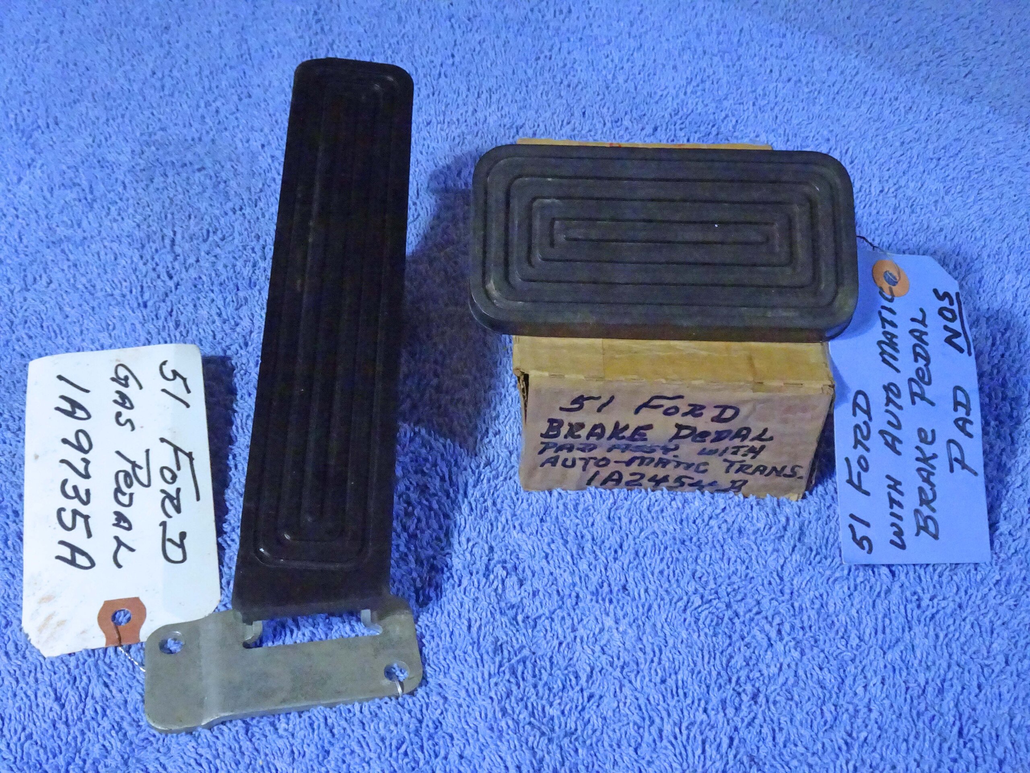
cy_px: 386
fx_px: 1220
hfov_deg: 45.8
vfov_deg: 35.1
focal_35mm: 41
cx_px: 515
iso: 2000
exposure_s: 1/50
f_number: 4
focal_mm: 7.05
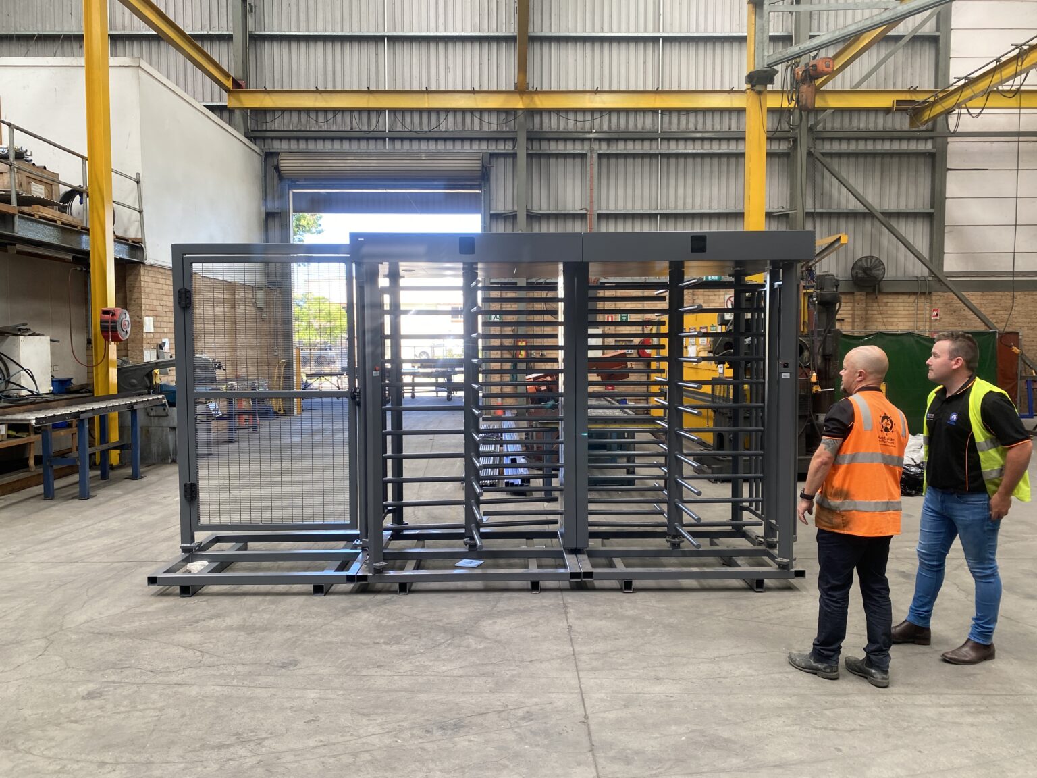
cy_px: 389
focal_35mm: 26
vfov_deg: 53.1
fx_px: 779
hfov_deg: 67.3
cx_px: 518
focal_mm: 4.25
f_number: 1.8
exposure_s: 1/122
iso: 64
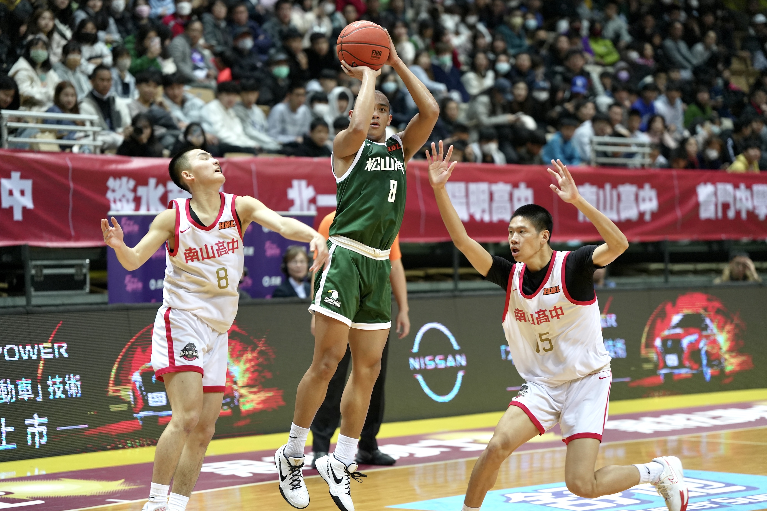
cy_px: 254
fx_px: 2919
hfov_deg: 15.0
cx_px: 389
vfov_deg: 10.0
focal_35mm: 137
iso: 1600
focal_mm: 135
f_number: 2.8
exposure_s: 1/1000
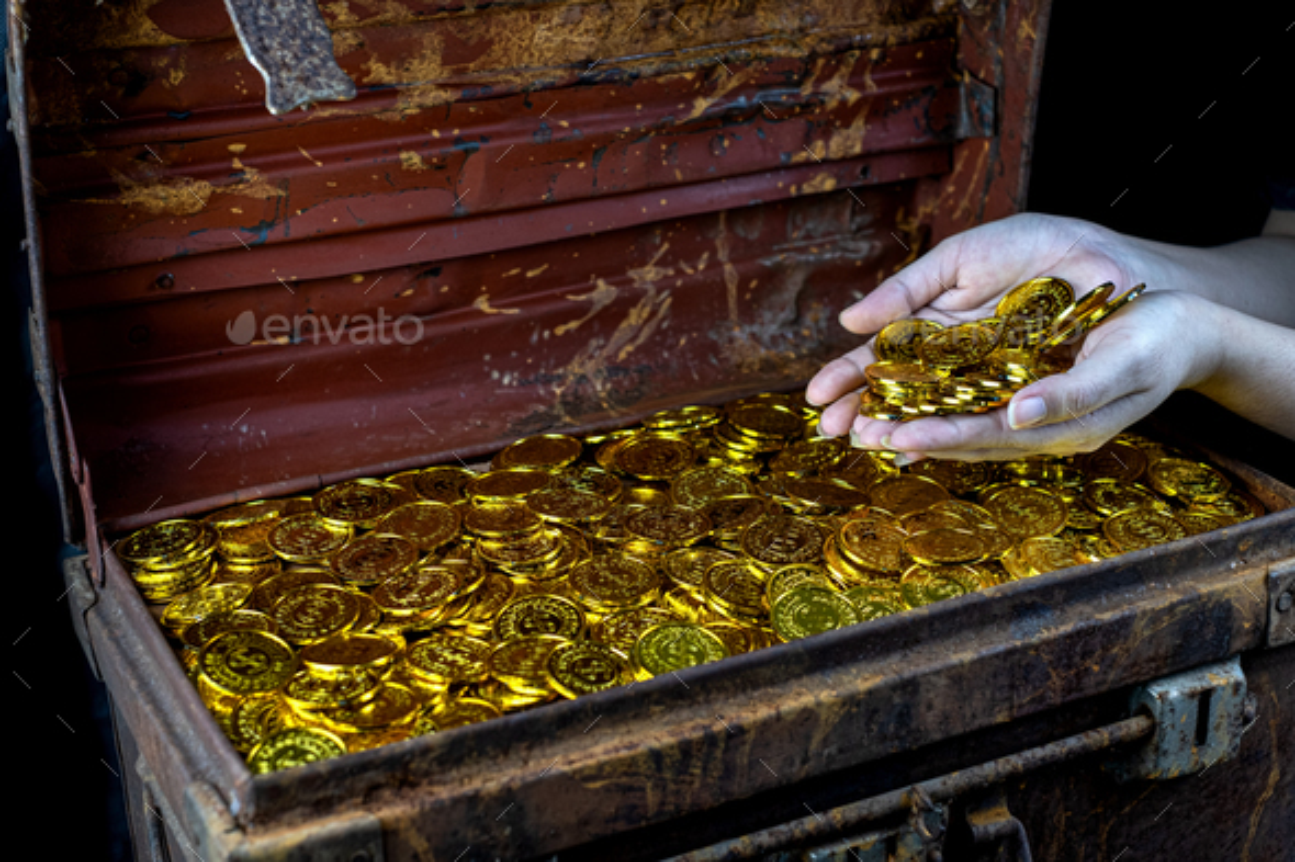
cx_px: 648
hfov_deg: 37.5
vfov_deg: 25.5
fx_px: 1906
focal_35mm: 53
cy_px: 431
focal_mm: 35
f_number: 4
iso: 200
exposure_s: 1/30
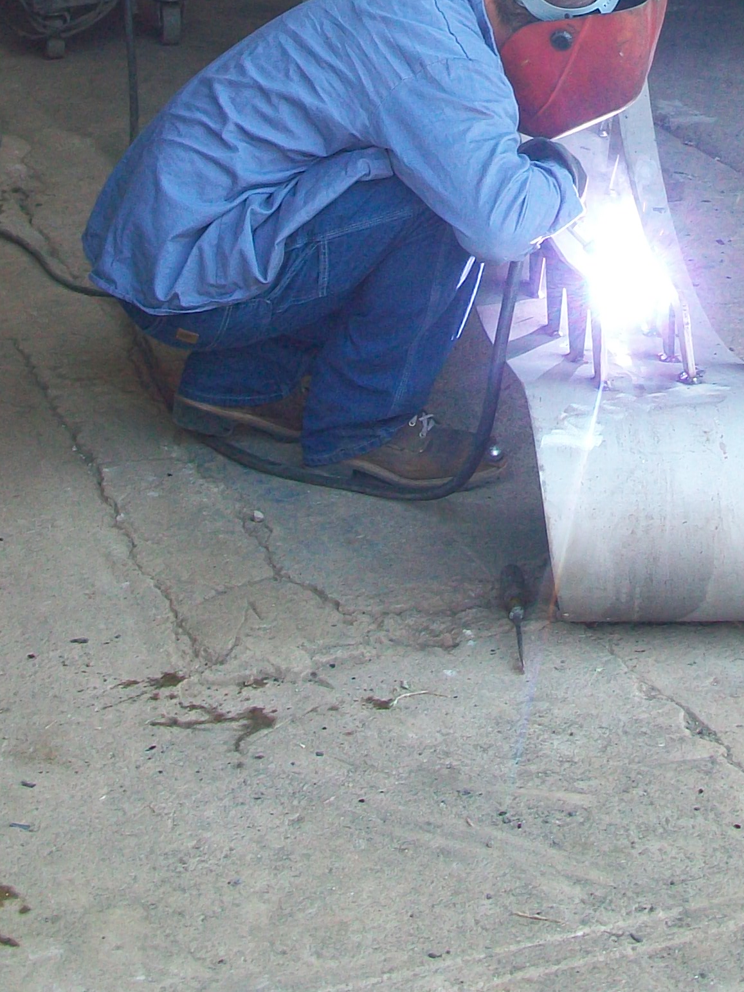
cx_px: 606
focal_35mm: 76
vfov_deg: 24.7
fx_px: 2178
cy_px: 44
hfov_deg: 19.2
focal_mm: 5.7
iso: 64
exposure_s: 1/100
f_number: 2.8
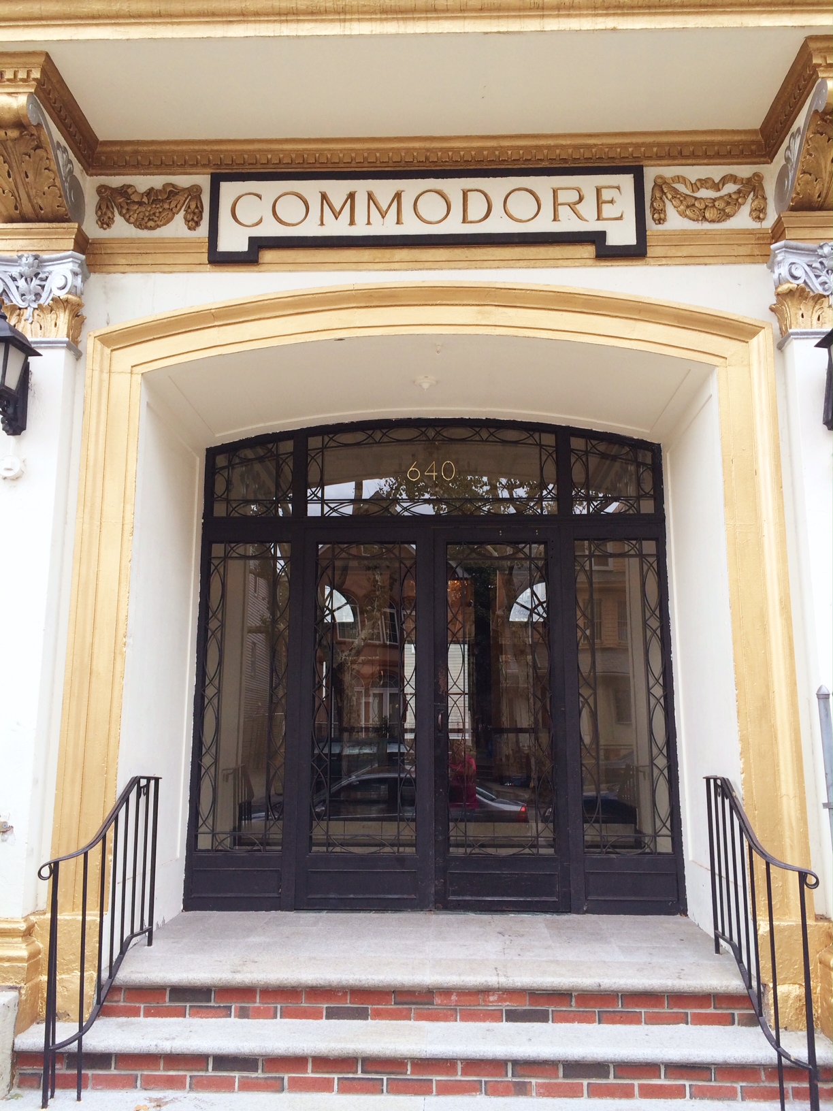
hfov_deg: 46.8
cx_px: 416
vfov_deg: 60.0
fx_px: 963
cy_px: 556
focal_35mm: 30
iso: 32
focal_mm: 4.12
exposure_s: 1/215
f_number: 2.2
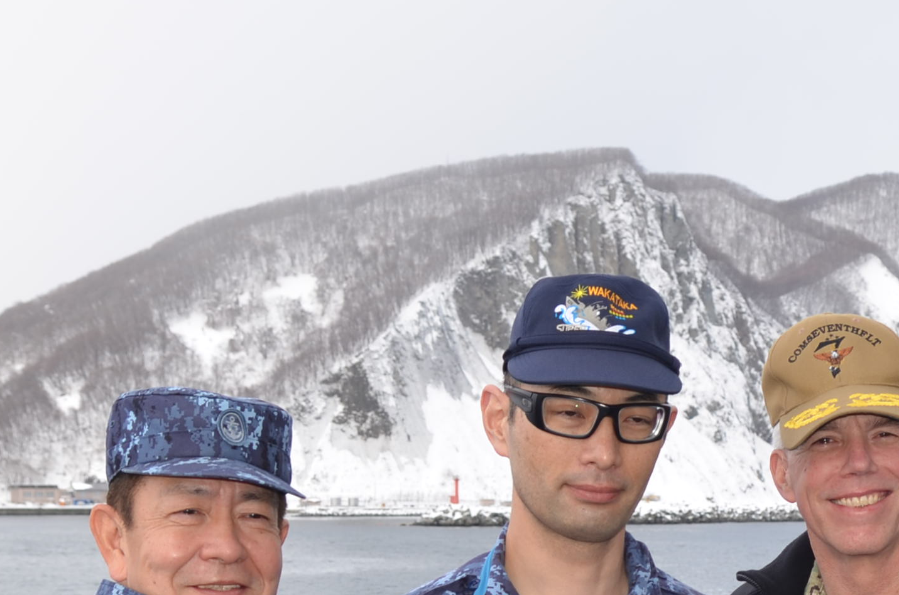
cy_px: 582
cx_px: 651
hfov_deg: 21.8
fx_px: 2318
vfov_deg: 14.4
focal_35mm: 93
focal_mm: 24
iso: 100
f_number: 5.6
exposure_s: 1/250
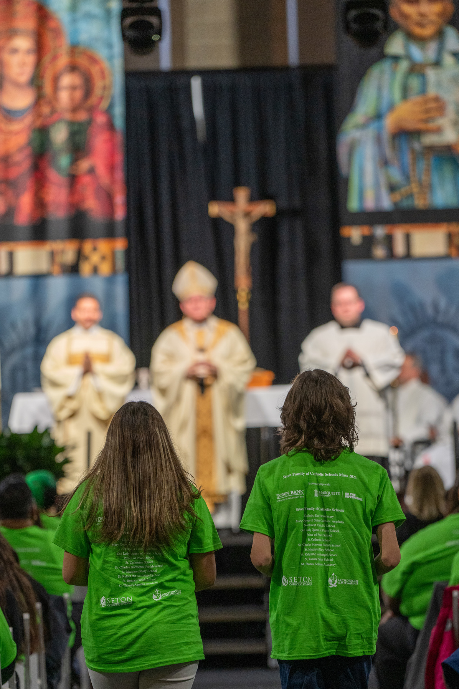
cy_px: 436
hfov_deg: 6.1
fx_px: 4322
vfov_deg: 9.1
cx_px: 249
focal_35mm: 226
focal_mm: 159
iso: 1000
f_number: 2.8
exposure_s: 1/250
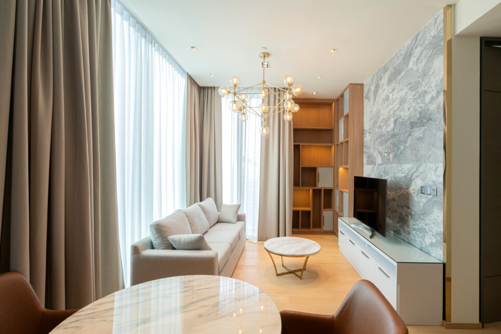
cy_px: 165
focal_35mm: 17
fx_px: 237
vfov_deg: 70.5
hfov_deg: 93.3
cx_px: 254
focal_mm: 16
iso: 400
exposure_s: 1/25
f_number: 8
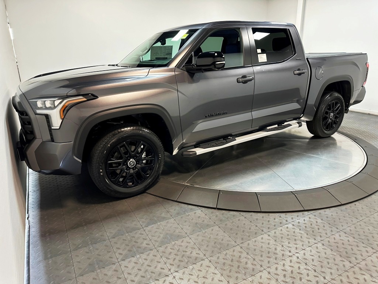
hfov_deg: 71.6
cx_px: 189
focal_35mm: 24
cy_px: 142
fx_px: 262
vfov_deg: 56.8
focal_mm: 6.86
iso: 640
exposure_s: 1/60
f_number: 1.78
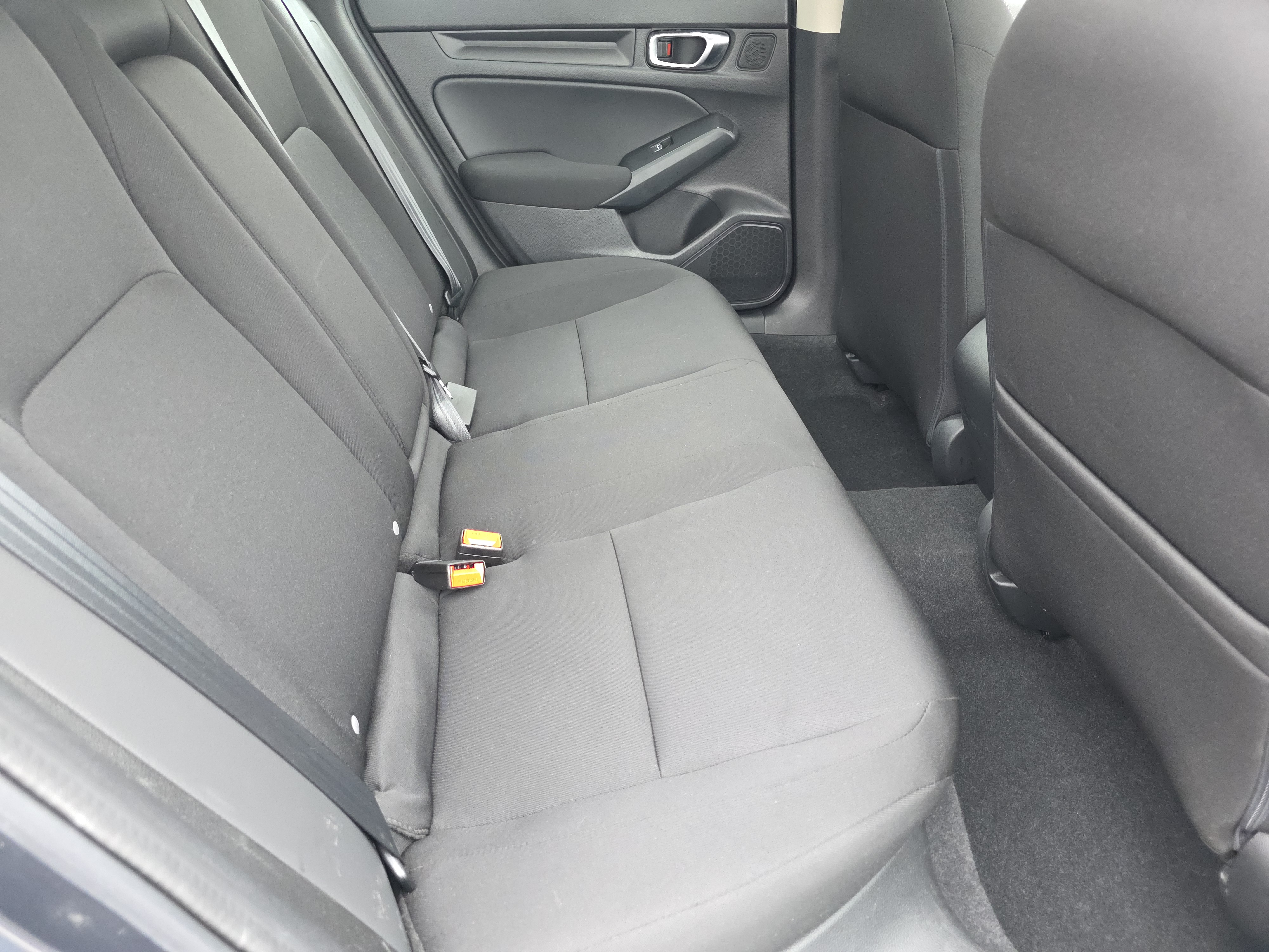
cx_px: 634
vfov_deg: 58.9
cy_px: 476
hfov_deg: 73.9
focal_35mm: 23
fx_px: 843
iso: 640
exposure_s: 1/120
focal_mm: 6.3
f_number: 1.7
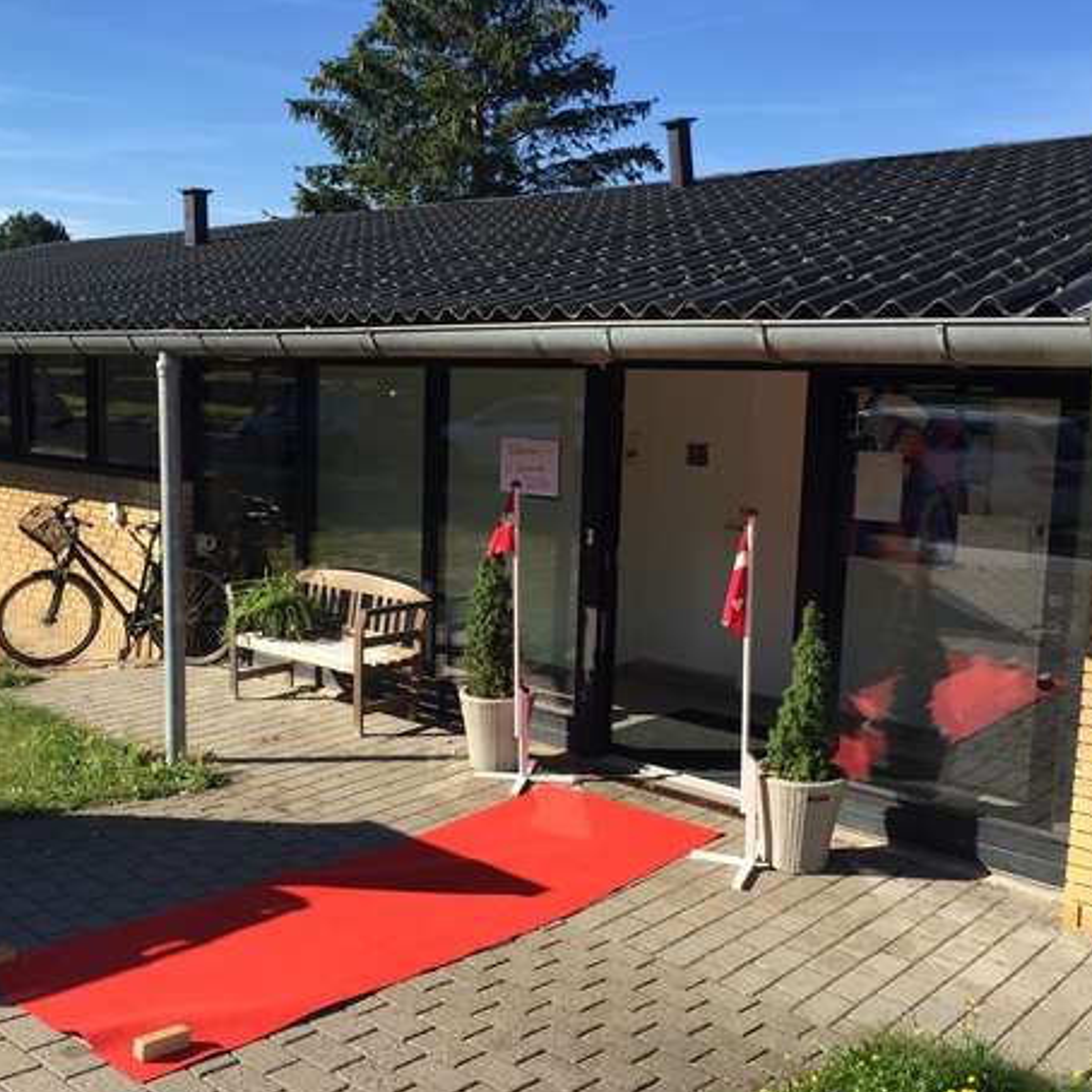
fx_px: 1249
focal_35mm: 35
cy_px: 552
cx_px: 527
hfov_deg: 47.2
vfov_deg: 47.2
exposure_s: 1/1130
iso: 32
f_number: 2.2
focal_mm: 4.15
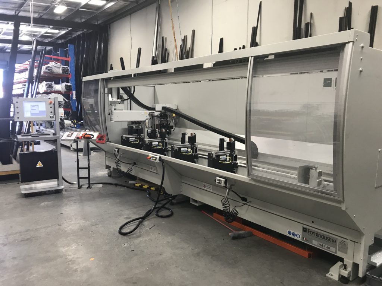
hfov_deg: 63.4
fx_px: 309
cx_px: 191
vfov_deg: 49.7
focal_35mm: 28
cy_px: 143
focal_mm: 3.99
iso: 32
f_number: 1.8
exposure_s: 1/33
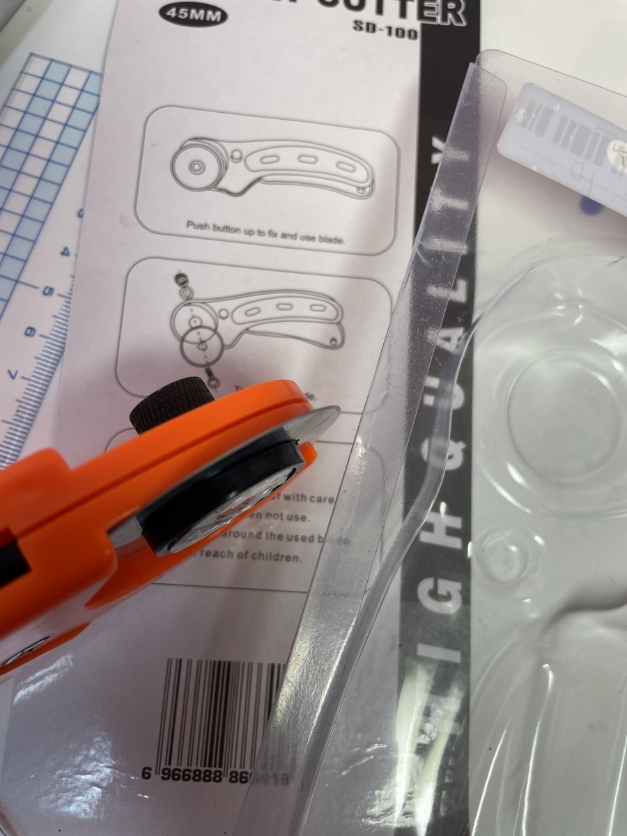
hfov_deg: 53.1
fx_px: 628
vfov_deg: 67.3
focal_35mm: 26
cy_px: 418
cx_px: 314
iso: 32
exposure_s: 1/104
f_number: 1.6
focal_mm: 4.2
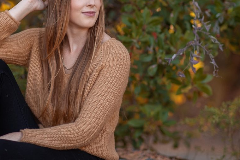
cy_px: 40
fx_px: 1193
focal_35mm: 179
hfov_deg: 11.5
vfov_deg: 7.7
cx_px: 58
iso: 250
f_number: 1.8
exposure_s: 1/800
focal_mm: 85
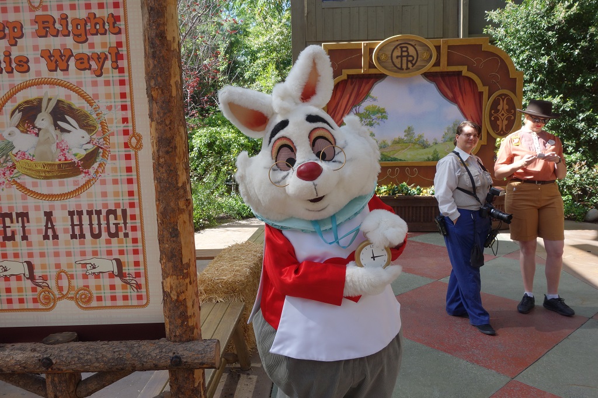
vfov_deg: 46.4
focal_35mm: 28
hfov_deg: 65.5
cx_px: 299
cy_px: 199
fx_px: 465
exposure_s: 1/100
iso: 125
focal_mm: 10.4
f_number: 7.1
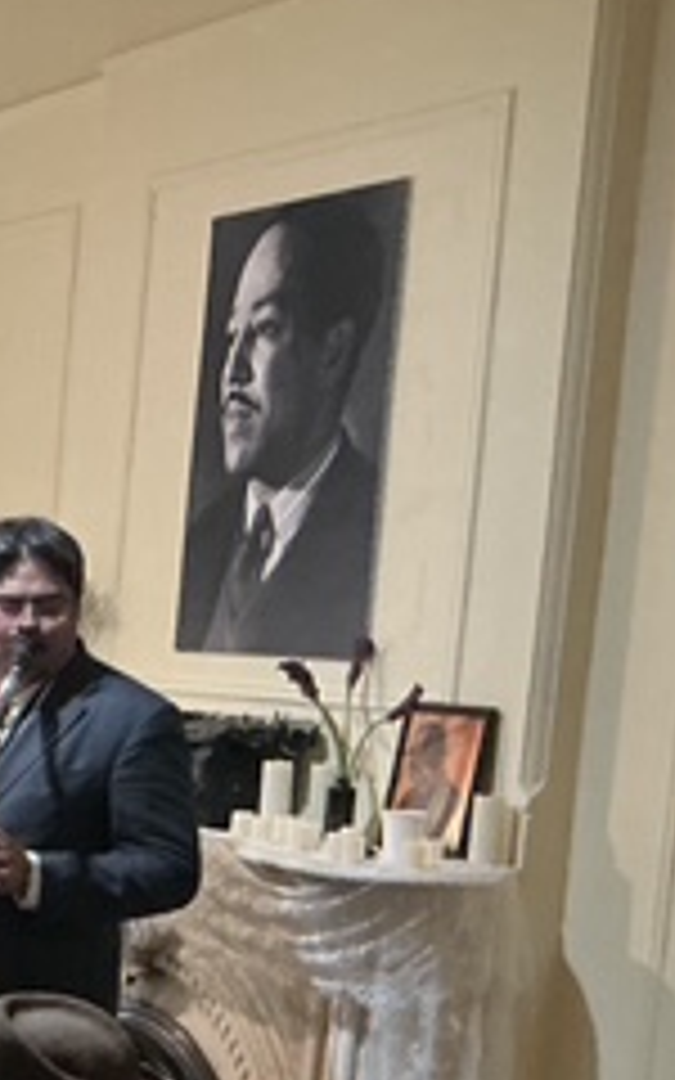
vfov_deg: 25.5
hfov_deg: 13.6
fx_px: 2325
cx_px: -760
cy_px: 940
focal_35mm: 79
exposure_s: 1/30
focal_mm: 3
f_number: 1.8
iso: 250
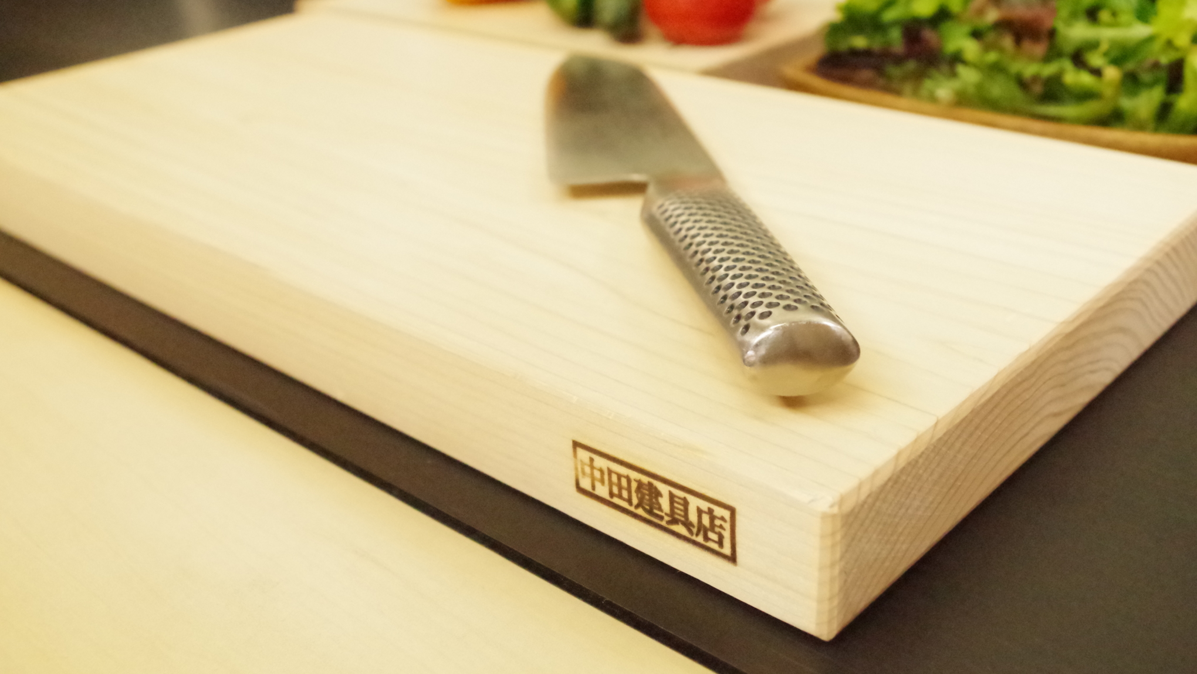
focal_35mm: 41
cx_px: 599
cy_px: 283
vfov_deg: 29.0
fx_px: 1301
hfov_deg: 49.4
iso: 12800
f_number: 5.6
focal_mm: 26
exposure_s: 1/400
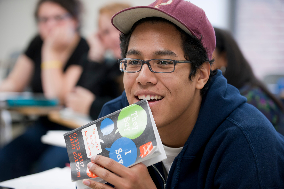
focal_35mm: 102
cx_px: 142
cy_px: 94
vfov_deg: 13.4
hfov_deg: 20.0
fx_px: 804
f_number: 3.5
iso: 400
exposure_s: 1/80
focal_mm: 102
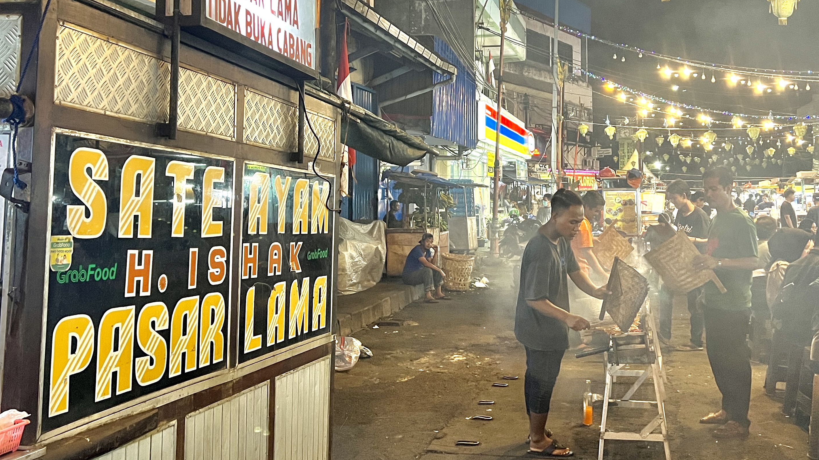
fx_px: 760
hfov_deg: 56.5
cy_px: 168
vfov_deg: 33.5
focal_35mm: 35
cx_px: 454
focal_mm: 5.7
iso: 400
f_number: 1.5
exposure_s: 1/50
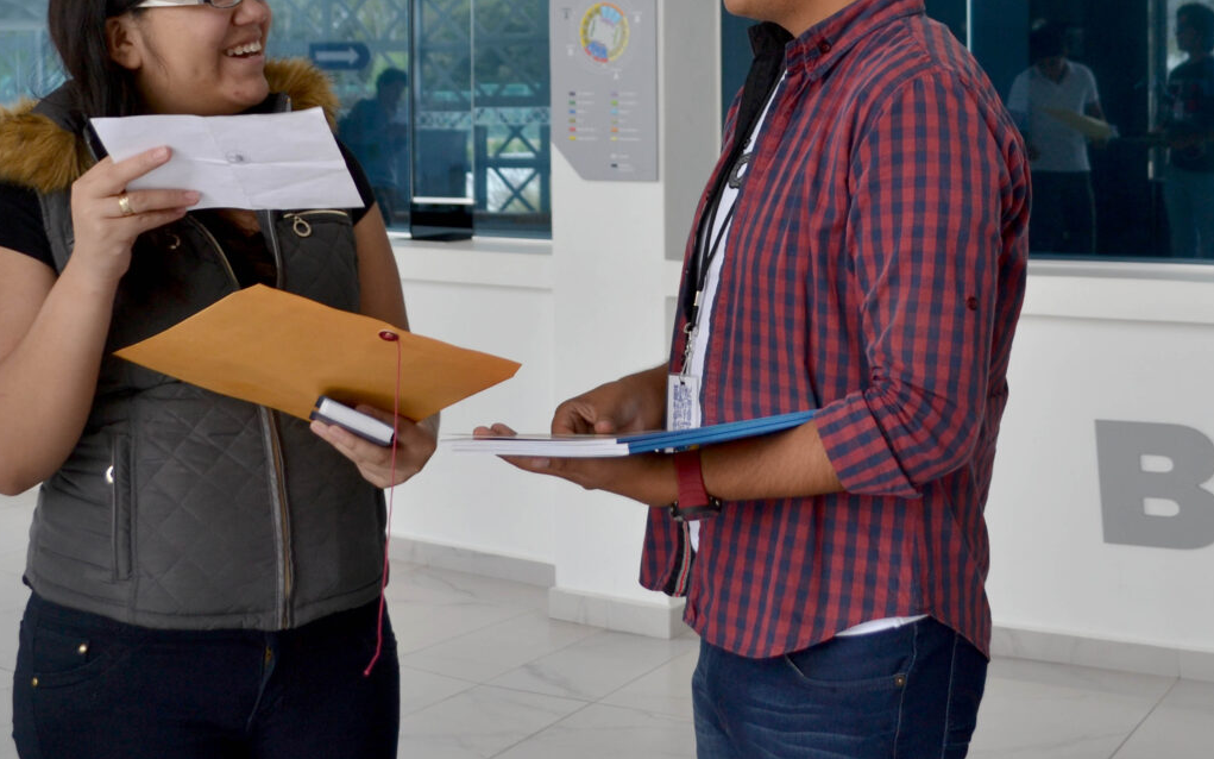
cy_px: 237
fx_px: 1522
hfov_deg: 43.0
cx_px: 785
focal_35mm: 46
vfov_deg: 27.8
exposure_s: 1/50
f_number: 4
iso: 125
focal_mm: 20
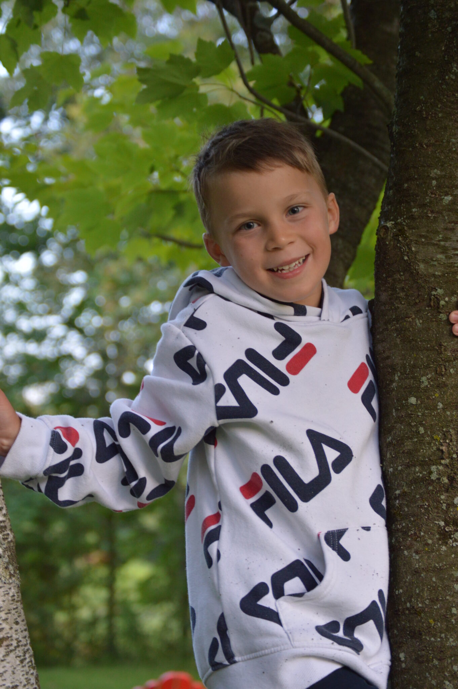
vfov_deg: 24.6
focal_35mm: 82
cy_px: 344
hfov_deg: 16.5
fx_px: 1577
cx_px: 229
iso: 640
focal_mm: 55
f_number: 4
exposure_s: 1/60
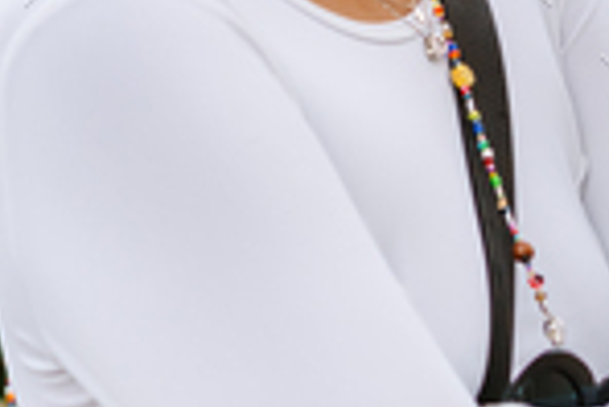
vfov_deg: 6.2
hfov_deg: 9.1
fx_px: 3725
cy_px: -66
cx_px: 885
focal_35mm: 220
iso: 800
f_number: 2.8
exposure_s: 1/200
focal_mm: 55
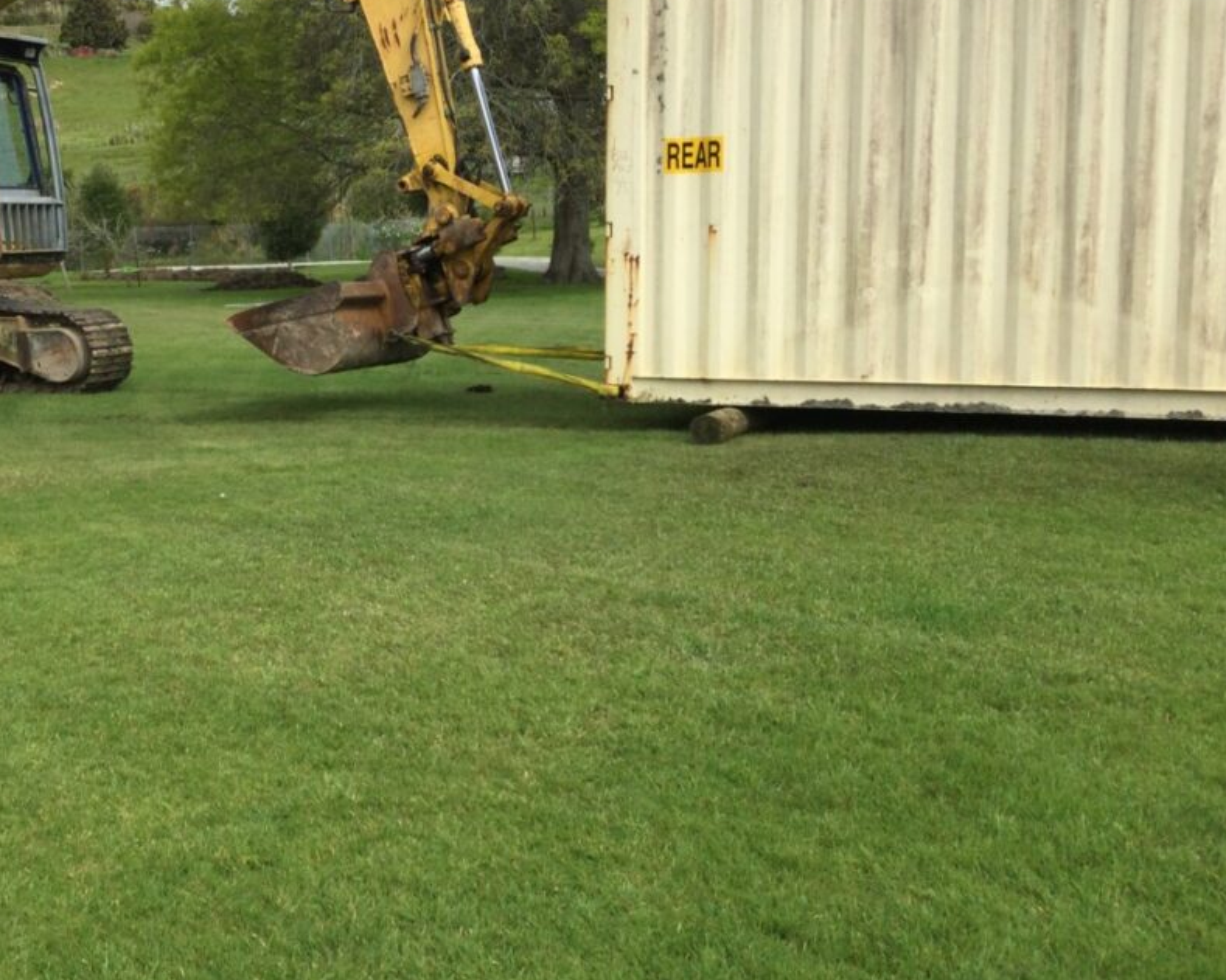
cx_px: 348
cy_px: 477
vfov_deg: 32.7
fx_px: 1669
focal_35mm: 46
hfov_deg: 39.5
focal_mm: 3.3
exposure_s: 1/1359
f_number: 2.4
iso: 25
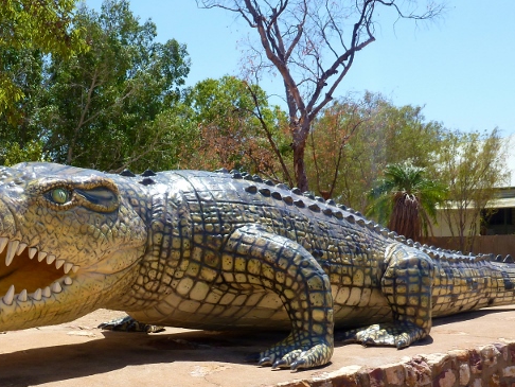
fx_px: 759
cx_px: 175
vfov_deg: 28.4
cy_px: 265
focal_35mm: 51
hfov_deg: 37.1
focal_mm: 5.5
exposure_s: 1/500
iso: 100
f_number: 3.5
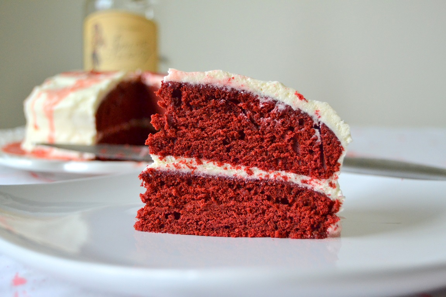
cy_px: 148
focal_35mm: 48
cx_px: 223
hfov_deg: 41.1
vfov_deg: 28.1
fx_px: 595
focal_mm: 32
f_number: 4.5
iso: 2000
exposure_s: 1/500
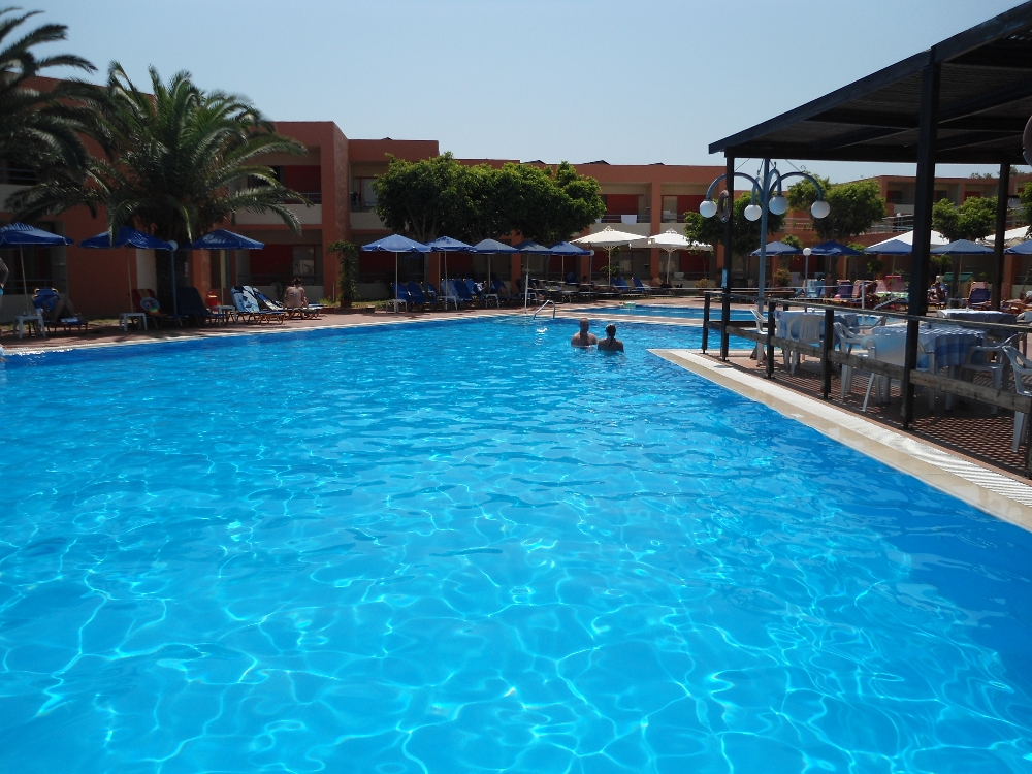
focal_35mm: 26
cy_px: 387
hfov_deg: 67.3
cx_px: 516
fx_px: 775
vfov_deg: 53.1
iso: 80
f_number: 8
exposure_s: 1/320
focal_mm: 4.7
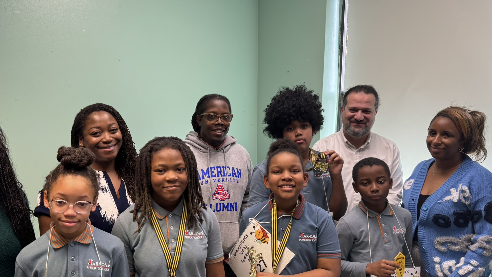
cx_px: 213
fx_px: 404
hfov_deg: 62.4
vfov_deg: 37.5
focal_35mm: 31
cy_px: 174
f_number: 1.78
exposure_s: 1/120
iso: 160
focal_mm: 6.76
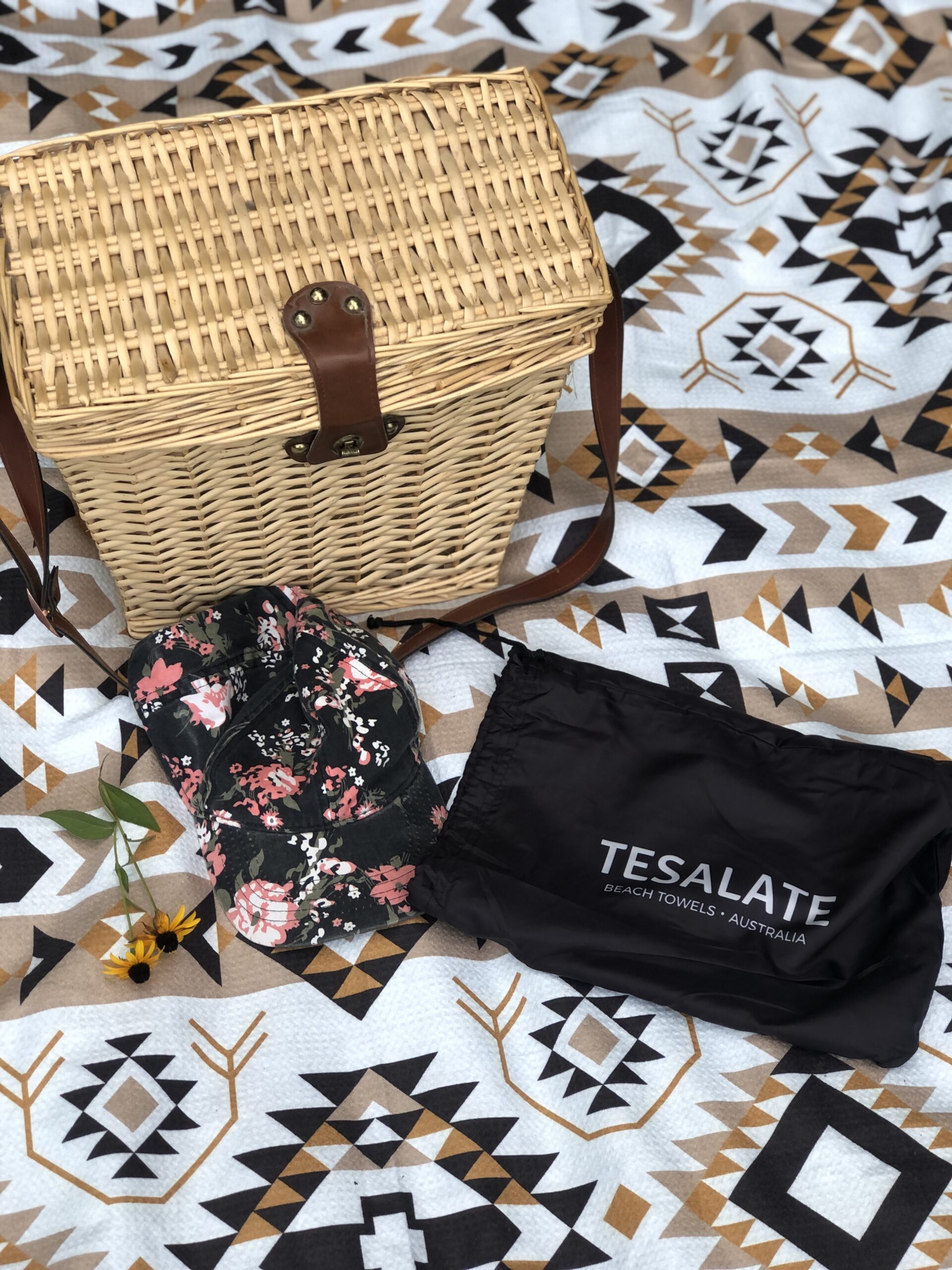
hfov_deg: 25.7
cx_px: 476
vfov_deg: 33.8
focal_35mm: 57
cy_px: 635
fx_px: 2090
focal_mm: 6.6
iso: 32
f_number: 2.8
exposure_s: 1/120
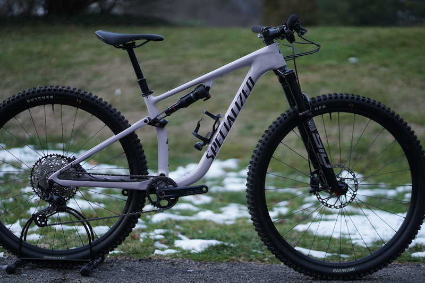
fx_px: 1003
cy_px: 142
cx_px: 212
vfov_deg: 16.1
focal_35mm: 85
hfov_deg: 23.9
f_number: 1.8
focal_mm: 85
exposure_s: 1/4000
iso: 800
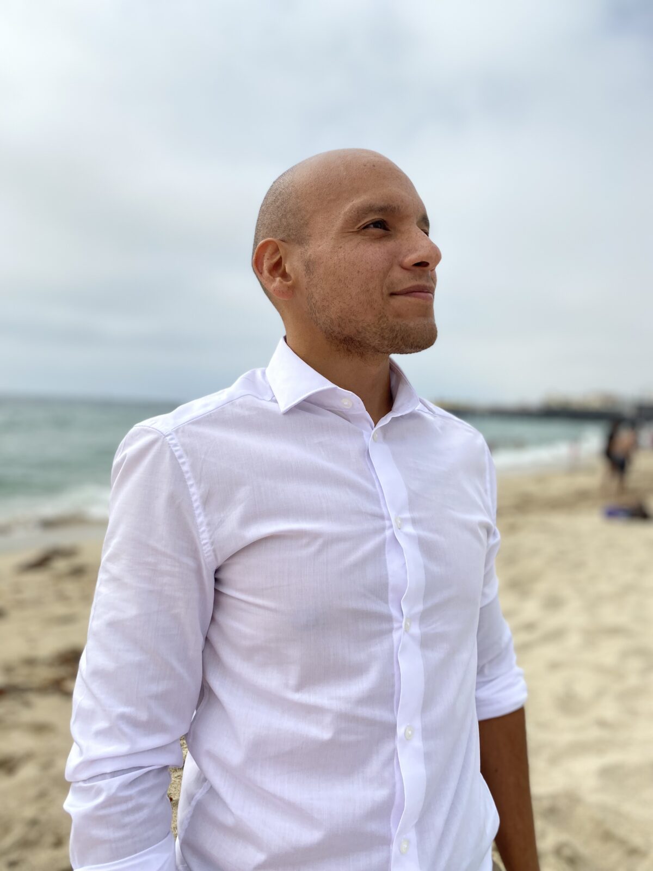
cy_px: 436
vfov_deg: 67.3
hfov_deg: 53.1
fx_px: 654
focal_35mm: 26
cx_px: 326
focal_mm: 4.25
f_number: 1.8
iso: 32
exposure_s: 1/5747
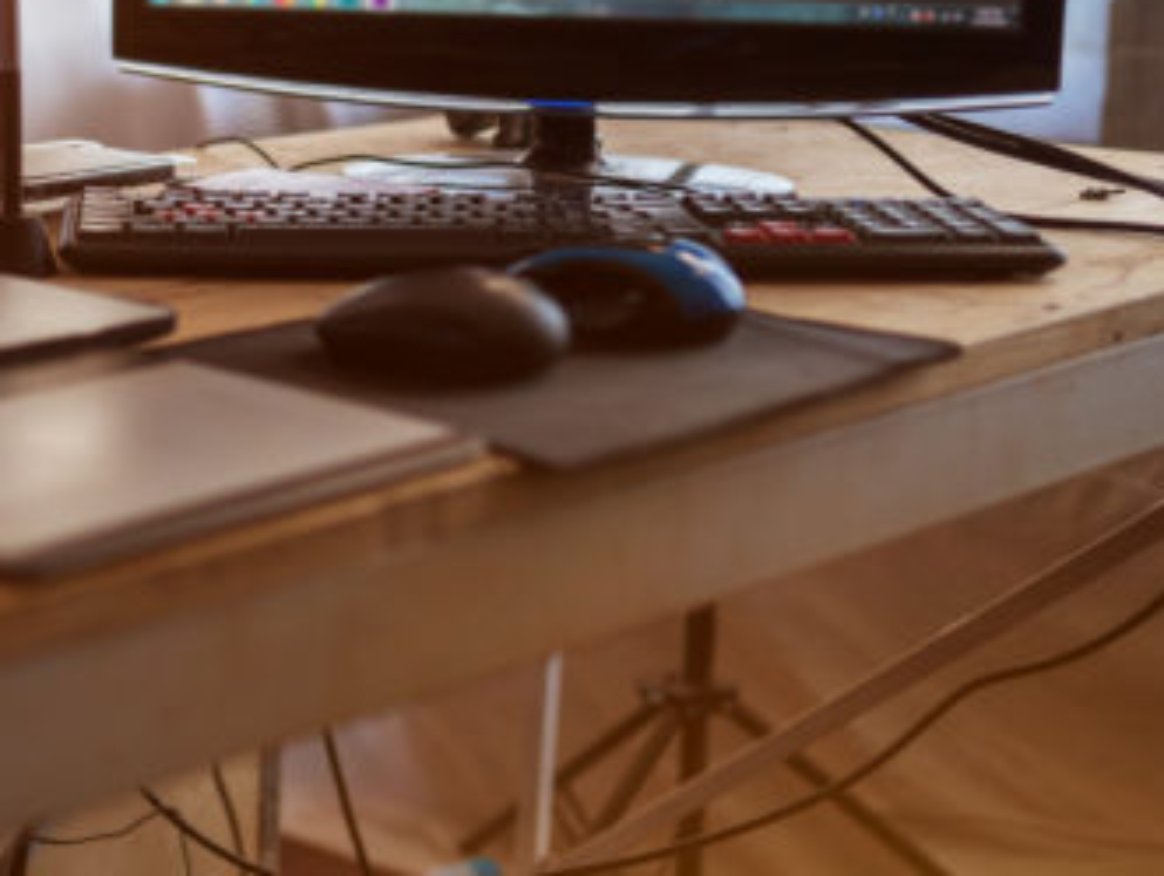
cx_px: -169
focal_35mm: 78
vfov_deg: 18.8
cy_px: 172
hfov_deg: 23.2
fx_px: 2626
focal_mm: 35
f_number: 2
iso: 640
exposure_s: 1/100
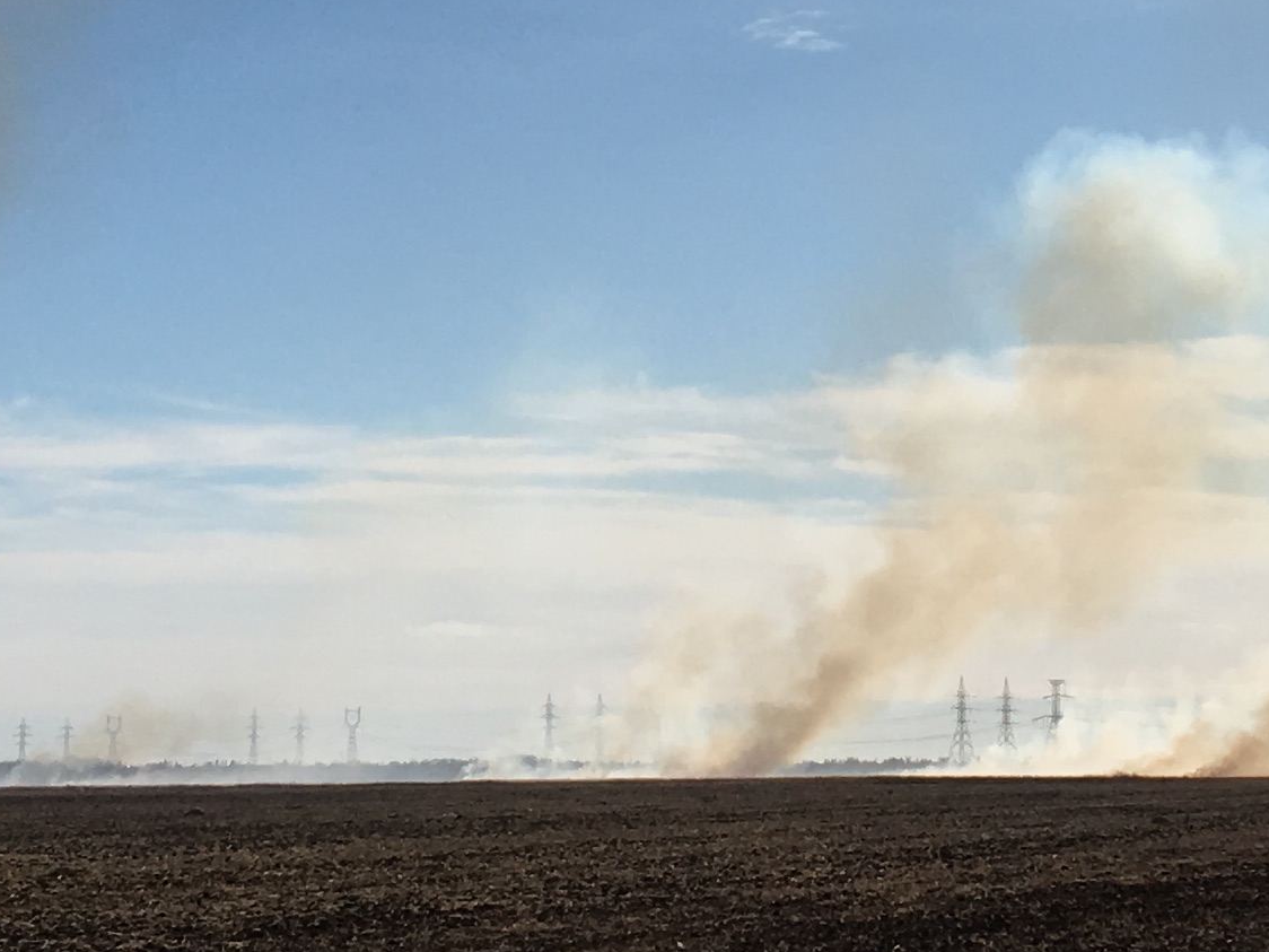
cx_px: 983
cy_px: 232
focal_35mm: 104
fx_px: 3813
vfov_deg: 14.2
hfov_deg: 18.7
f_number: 2.2
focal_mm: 4.15
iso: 25
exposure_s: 1/3205
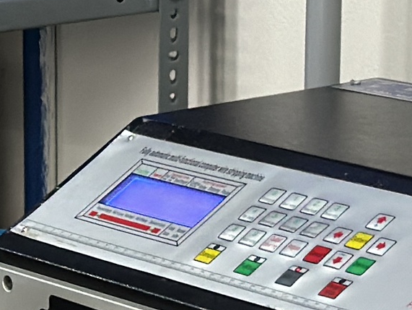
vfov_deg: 5.9
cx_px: -261
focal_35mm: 254
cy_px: 121
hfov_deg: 7.6
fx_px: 3025
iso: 125
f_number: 1.78
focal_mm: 6.86
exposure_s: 1/100
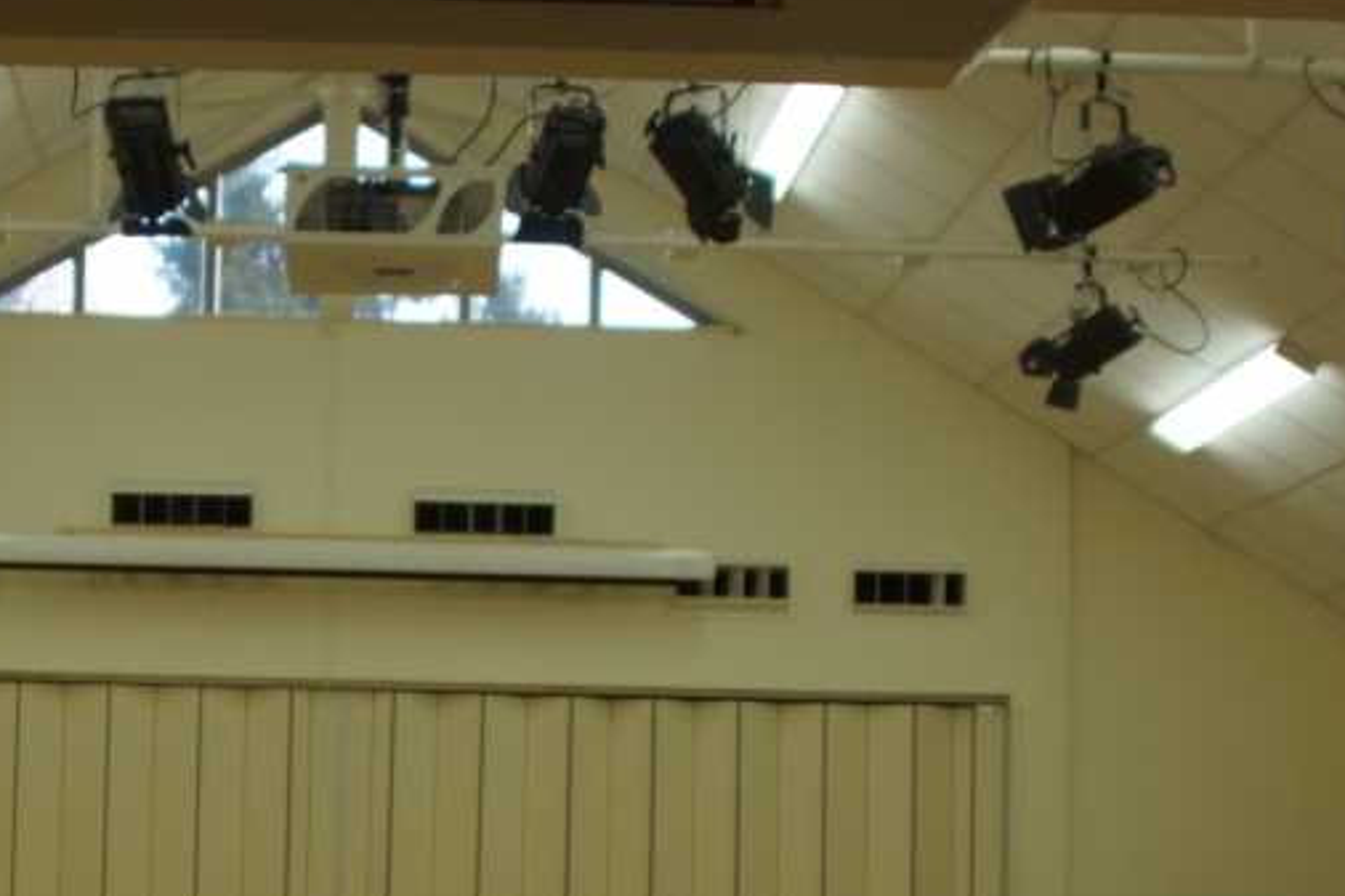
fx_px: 3174
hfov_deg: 23.6
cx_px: 308
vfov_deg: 15.9
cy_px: 738
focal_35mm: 85
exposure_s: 1/60
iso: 100
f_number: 4
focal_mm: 28
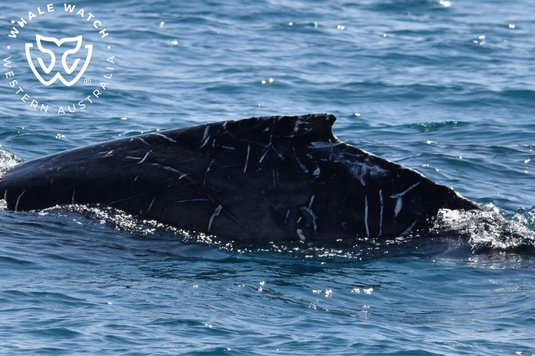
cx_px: 268
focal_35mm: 450
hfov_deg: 4.6
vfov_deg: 3.1
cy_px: 178
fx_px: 6686
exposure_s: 1/2000
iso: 400
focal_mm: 300
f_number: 8
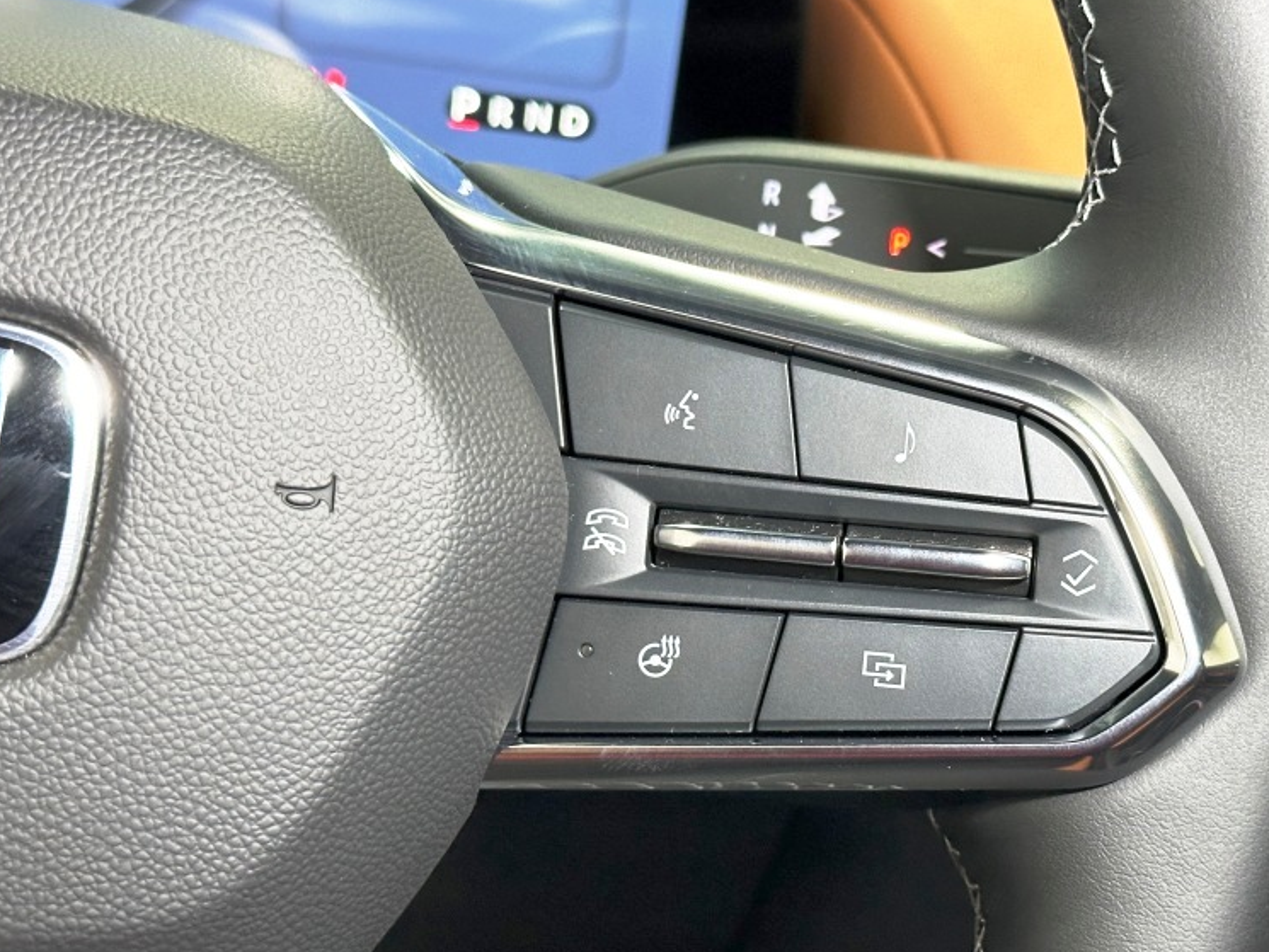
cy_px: 526
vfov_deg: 22.3
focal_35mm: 66
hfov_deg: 29.3
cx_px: 799
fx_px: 2420
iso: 500
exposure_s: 1/40
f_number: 1.78
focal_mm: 6.86
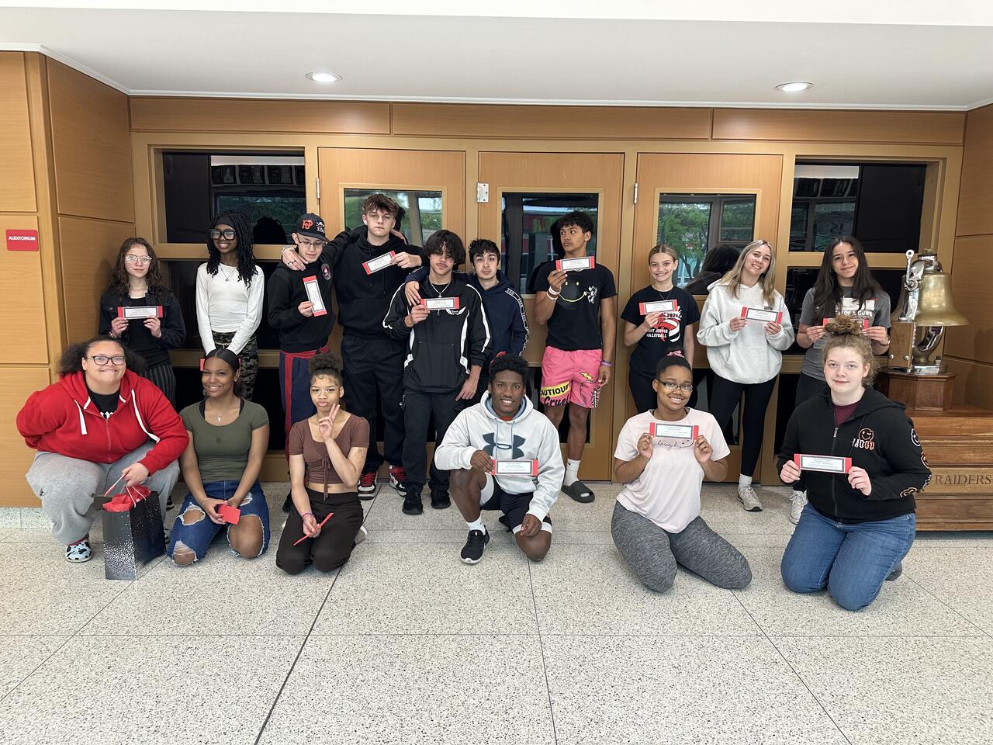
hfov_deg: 71.6
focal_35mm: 24
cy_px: 372
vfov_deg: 56.8
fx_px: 688
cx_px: 496
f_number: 1.78
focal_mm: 6.86
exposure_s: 1/61
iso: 160
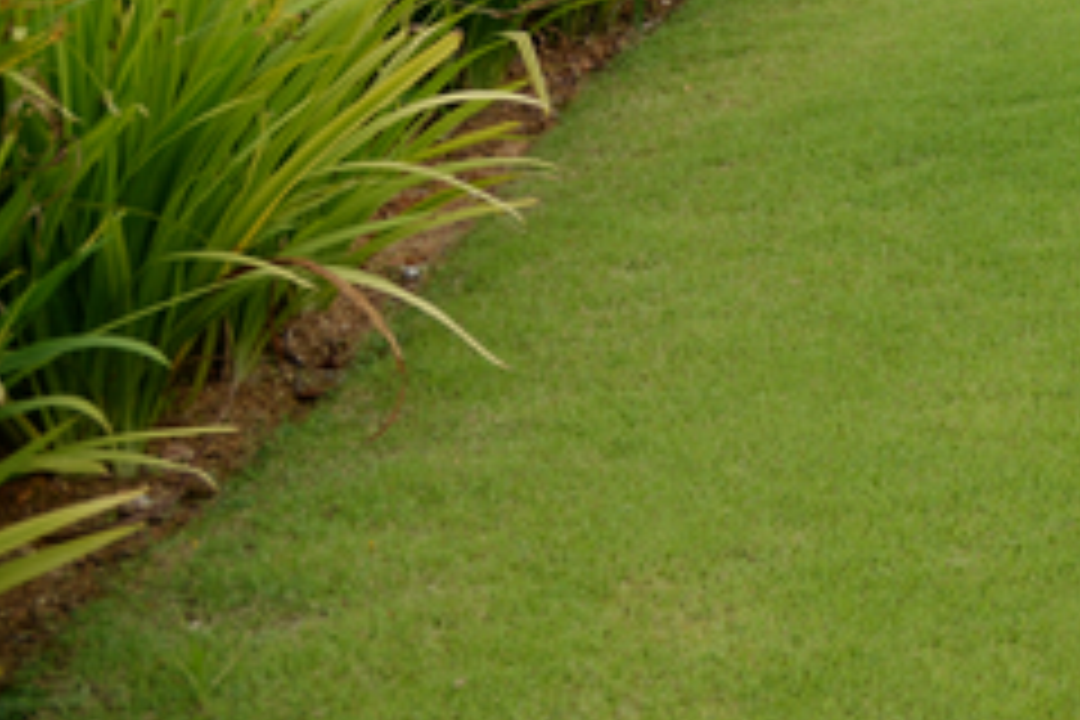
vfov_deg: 15.7
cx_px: 1678
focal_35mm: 80
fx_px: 2400
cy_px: -364
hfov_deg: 21.0
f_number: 5
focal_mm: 24
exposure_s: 1/160
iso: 200
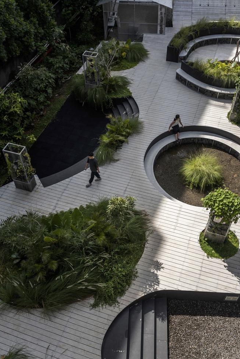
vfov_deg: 53.1
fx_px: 360
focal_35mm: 36
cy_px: 184
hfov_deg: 36.9
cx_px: 122
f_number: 8
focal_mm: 35
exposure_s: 1/400
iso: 100
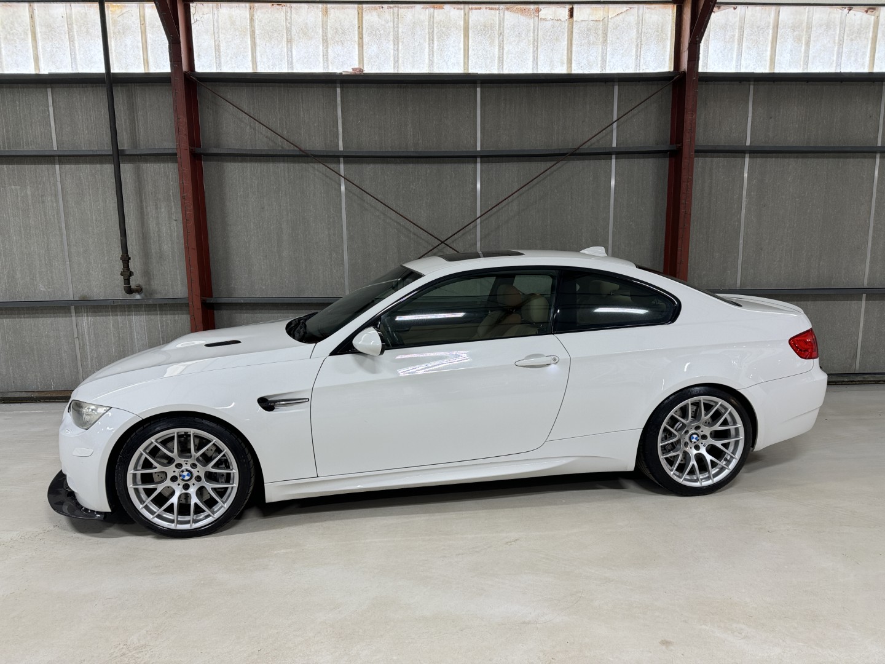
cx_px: 442
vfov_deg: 56.8
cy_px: 332
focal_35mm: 24
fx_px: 614
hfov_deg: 71.6
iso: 100
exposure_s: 1/120
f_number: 1.78
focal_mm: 6.76
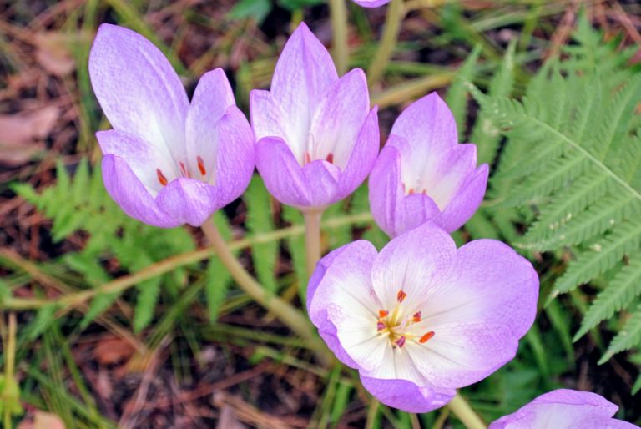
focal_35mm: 186
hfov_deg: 11.0
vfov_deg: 7.4
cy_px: 214
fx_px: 3316
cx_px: 320
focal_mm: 69
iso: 200
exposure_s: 1/60
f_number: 4.8
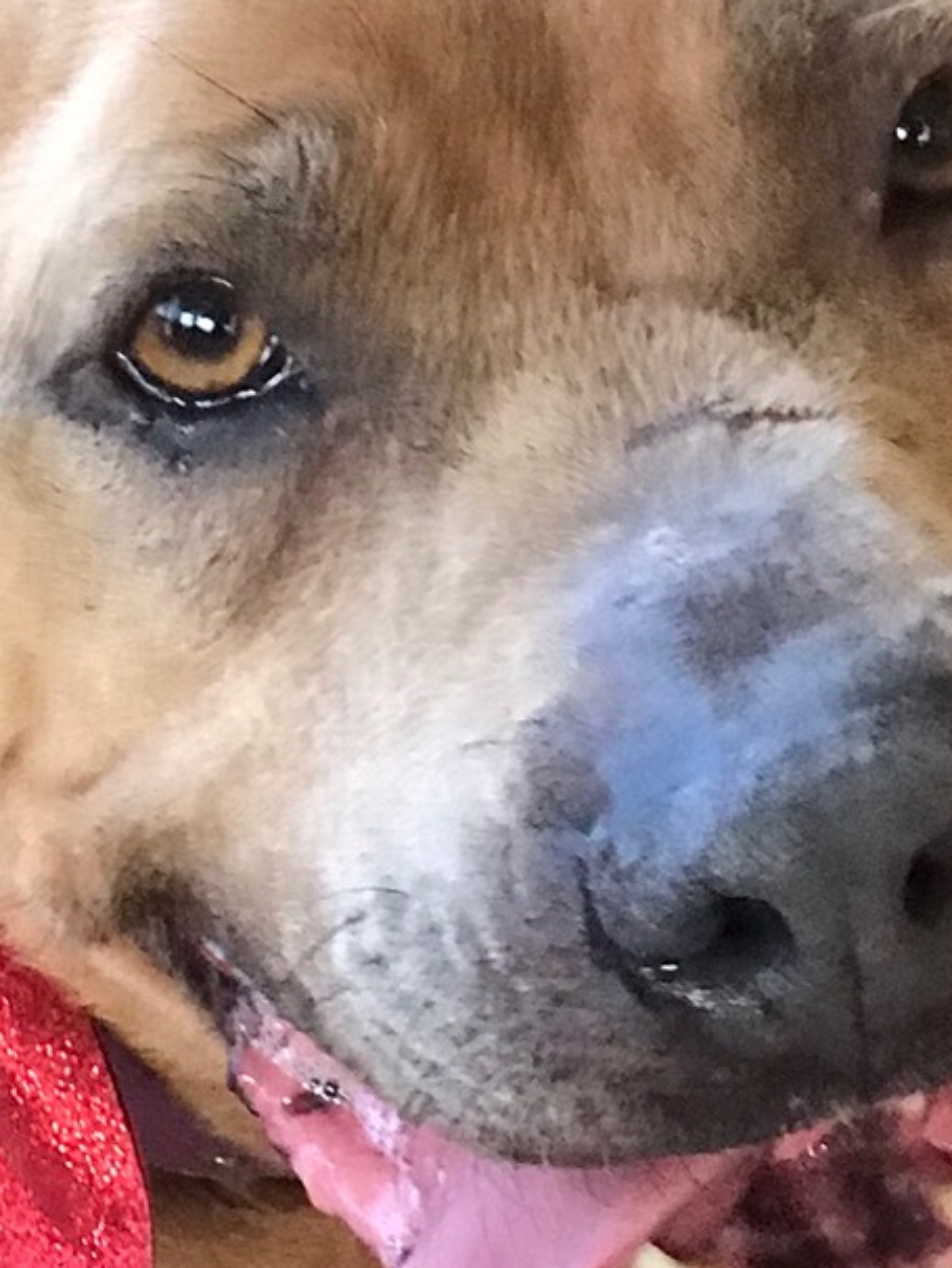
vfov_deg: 10.3
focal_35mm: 188
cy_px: 1684
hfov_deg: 7.9
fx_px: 6889
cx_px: 8
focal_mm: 6.6
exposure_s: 1/50
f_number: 2.8
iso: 160
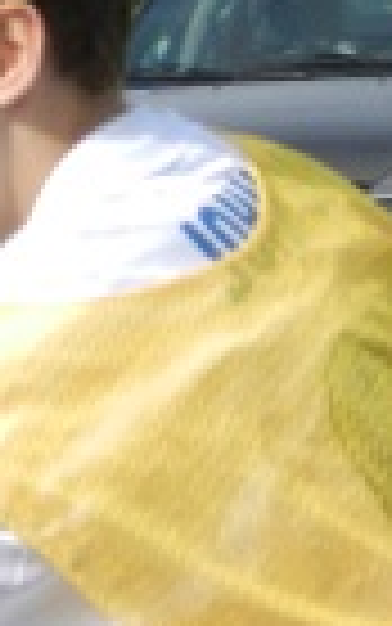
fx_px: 11526
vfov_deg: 3.1
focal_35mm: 675
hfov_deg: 1.9
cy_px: 982
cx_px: -622
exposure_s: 1/1000
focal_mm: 20.5
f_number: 4.8
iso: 160
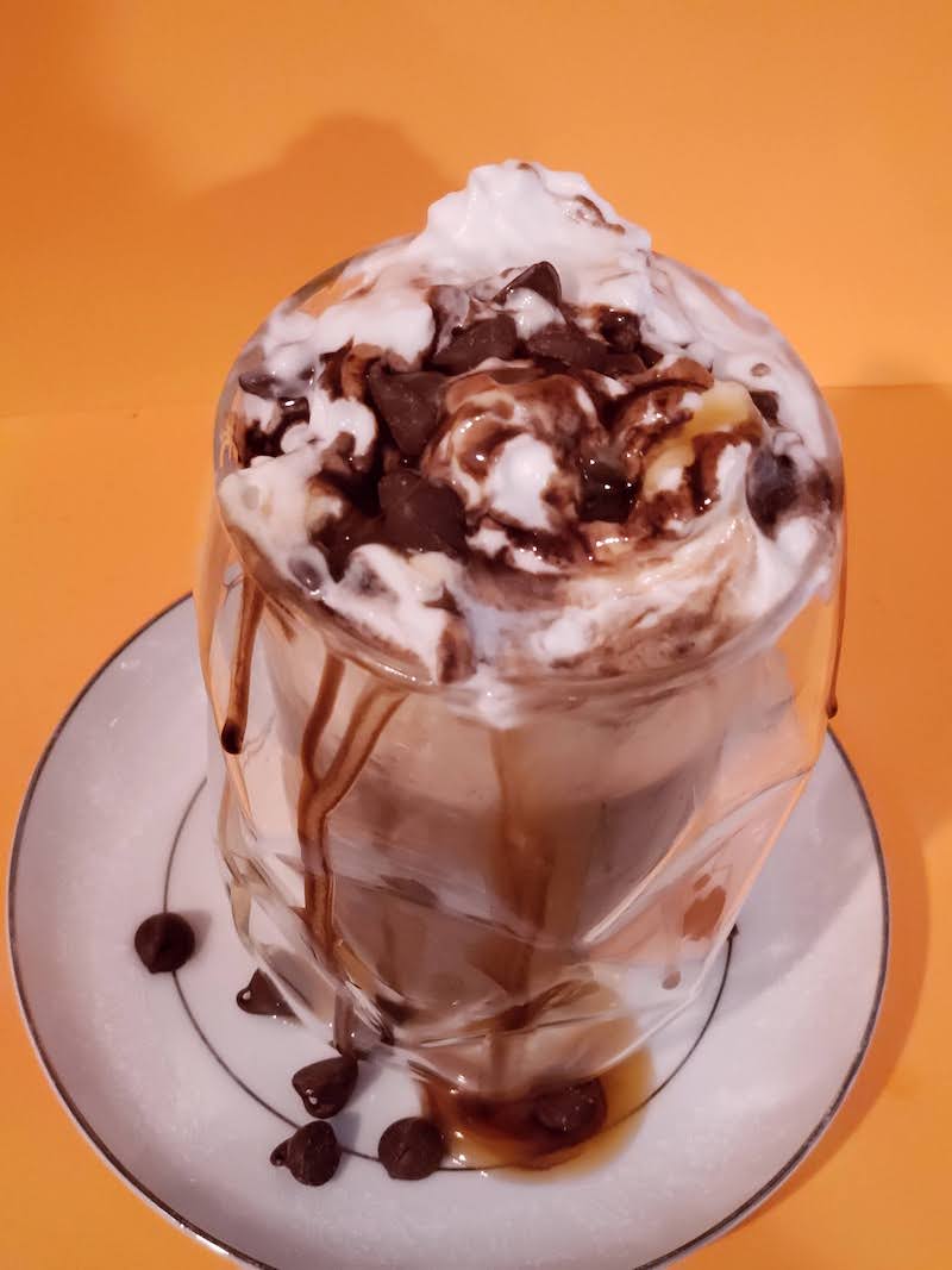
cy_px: 635
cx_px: 476
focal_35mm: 52
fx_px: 1907
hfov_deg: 28.0
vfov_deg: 36.8
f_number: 2.4
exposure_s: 1/24
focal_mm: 6
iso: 800
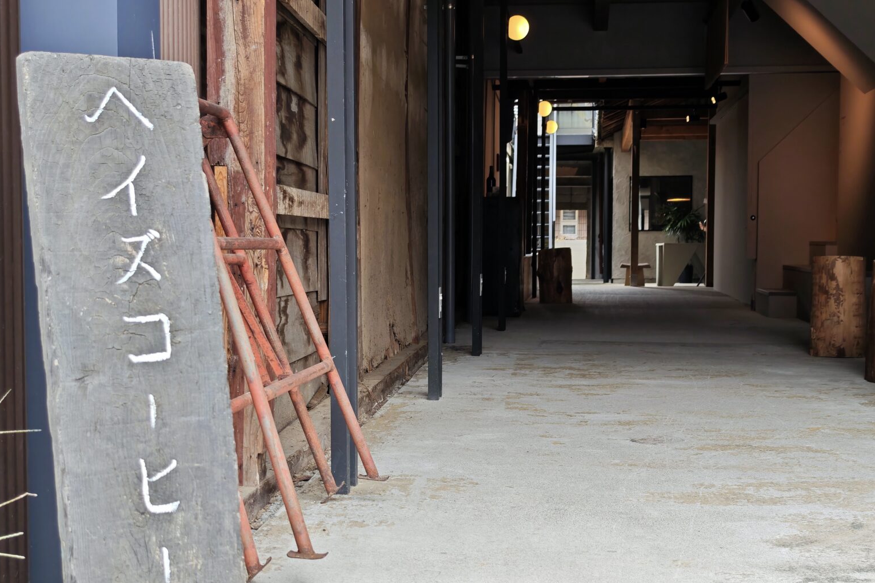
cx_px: 437
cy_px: 301
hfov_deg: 41.1
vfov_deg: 28.1
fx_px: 1167
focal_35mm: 48
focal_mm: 8.72
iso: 50
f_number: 2
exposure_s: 1/148
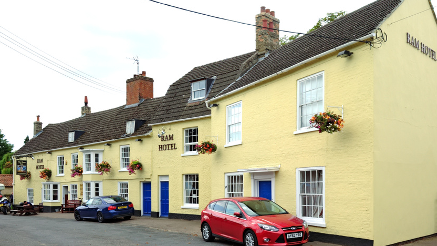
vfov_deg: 34.7
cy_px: 123
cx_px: 235
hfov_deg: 58.0
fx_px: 394
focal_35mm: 34
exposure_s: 1/480
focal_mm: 18
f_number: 6.4
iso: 200
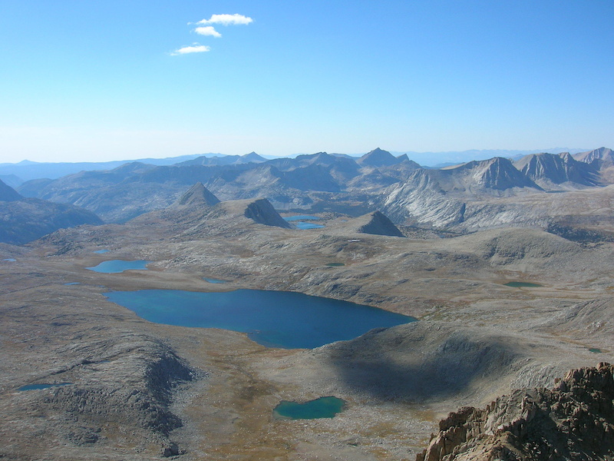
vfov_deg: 39.7
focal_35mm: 36
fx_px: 639
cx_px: 307
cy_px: 230
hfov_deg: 51.4
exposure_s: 1/447
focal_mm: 6
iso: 50
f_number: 4.9
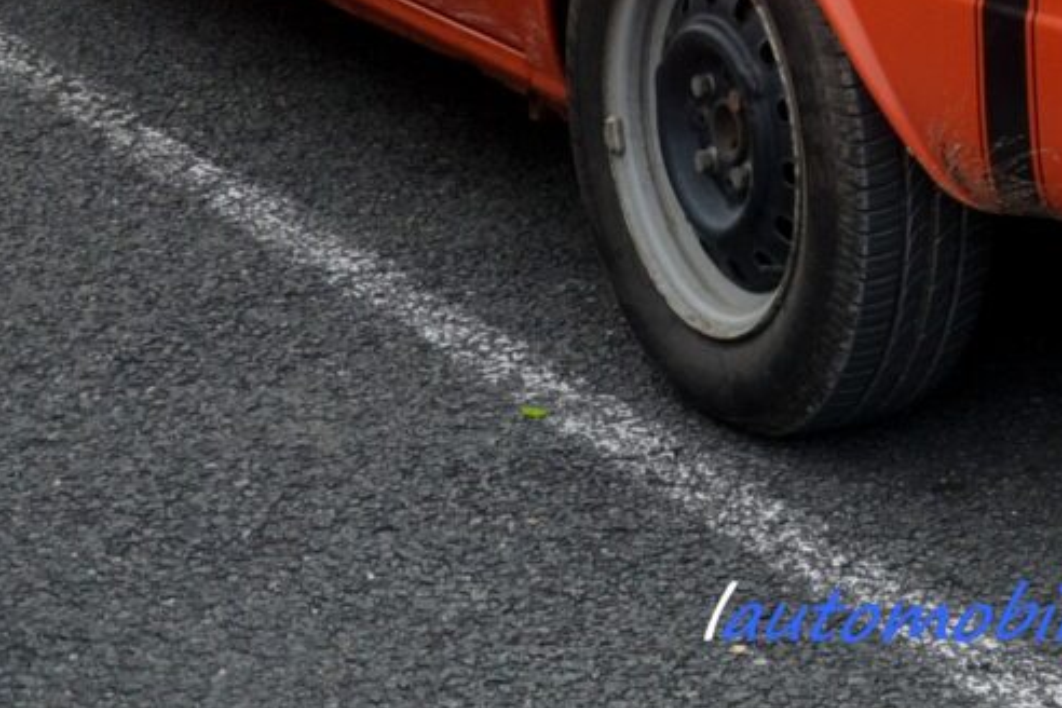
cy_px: -337
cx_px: 1116
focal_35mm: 150
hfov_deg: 13.5
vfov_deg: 8.9
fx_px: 4425
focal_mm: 32
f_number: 4.2
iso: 400
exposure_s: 1/800
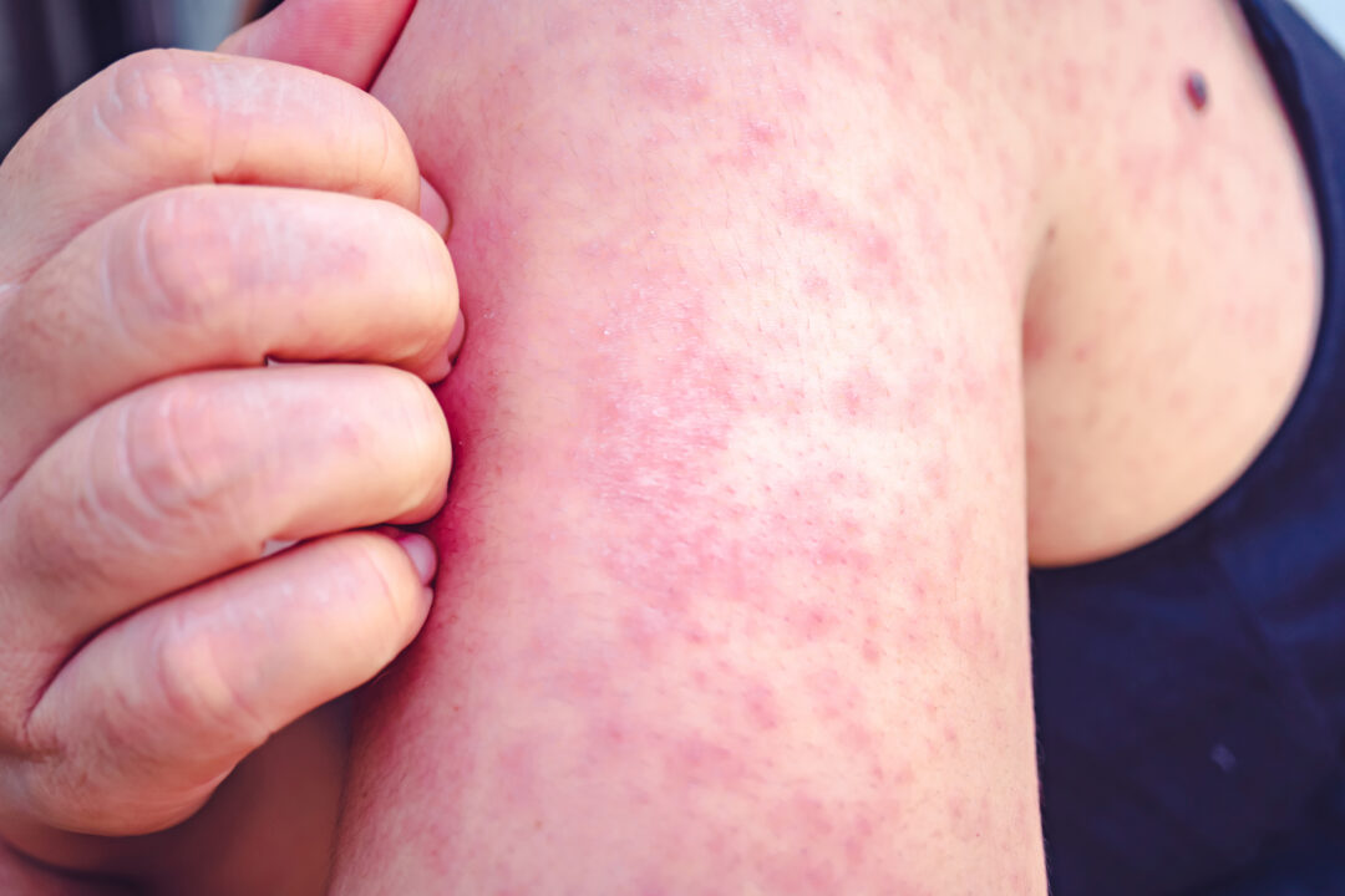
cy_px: 448
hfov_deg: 43.6
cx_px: 672
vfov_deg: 29.9
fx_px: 1681
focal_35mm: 45
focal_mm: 30
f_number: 4.5
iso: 100
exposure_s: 1/200
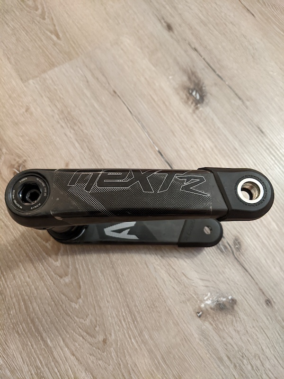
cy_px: 190
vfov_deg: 65.3
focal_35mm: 27
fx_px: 295
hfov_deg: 51.4
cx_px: 142
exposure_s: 1/24
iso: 742
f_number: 1.8
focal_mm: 4.44
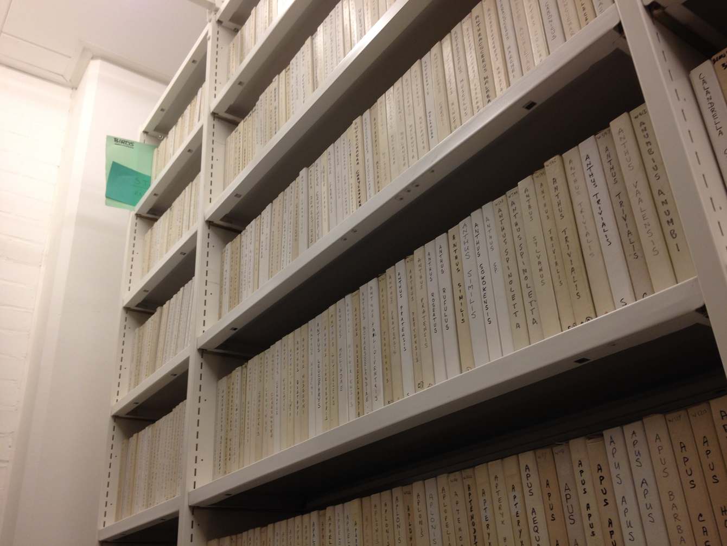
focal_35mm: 35
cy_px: 273
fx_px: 735
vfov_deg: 40.7
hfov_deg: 52.6
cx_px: 364
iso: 50
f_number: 2.4
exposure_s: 1/33
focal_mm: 4.28
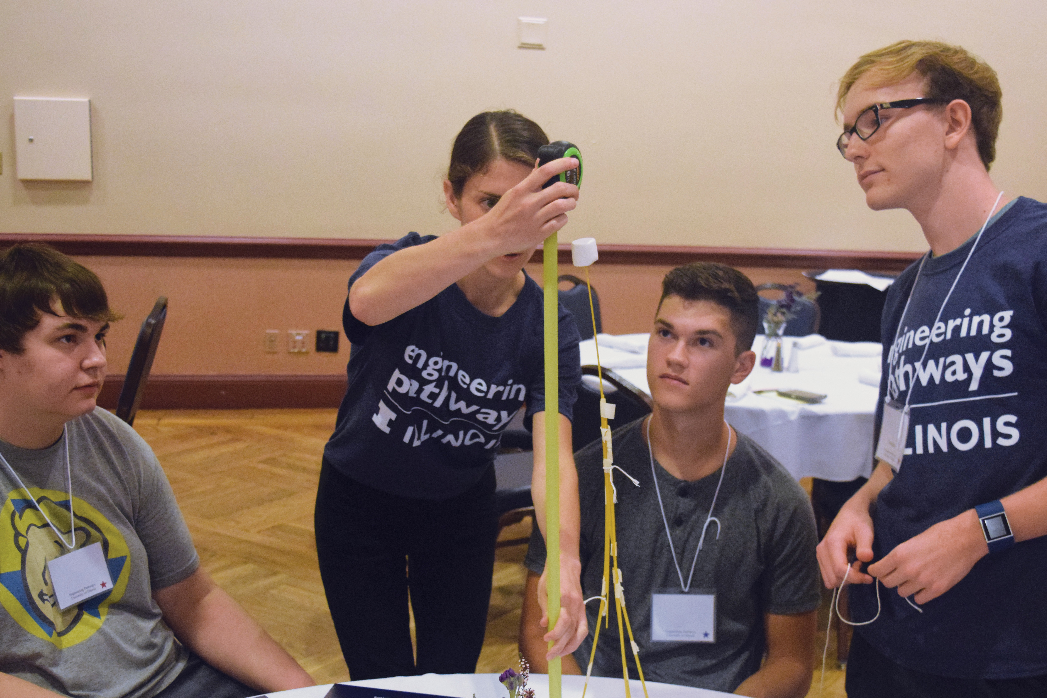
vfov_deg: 30.1
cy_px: 412
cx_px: 585
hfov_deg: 43.9
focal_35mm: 45
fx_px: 1297
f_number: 4
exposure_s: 1/60
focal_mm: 25
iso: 3600
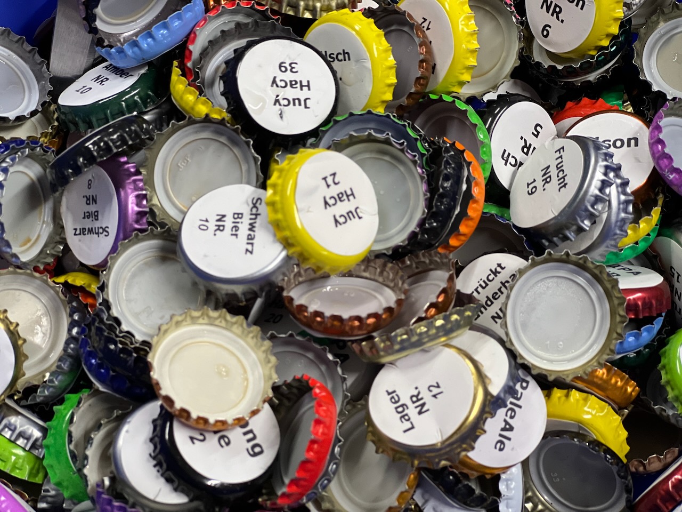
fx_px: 1517
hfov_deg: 25.3
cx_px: 341
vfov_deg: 19.1
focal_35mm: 77
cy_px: 256
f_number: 2.8
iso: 200
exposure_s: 1/121
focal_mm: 9
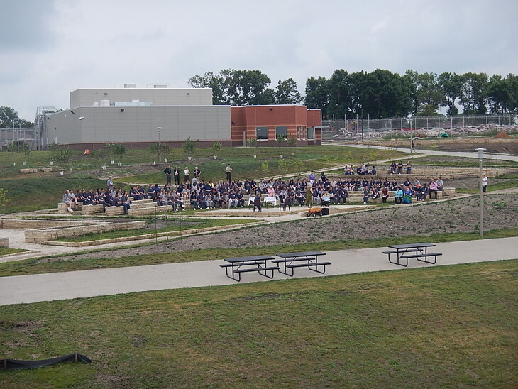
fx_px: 898
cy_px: 194
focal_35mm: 60
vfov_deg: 24.4
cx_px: 259
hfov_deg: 32.2
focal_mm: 10.8
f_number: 4.2
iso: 125
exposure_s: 1/500
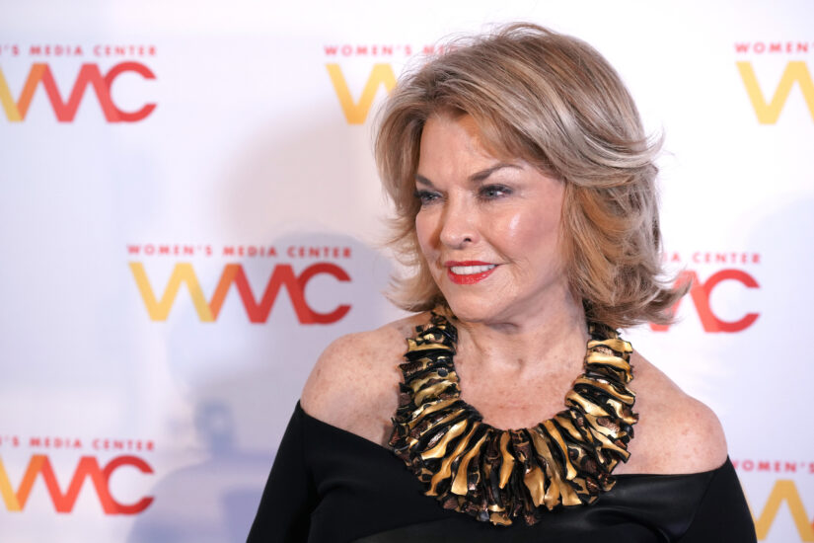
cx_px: 407
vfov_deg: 15.5
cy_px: 272
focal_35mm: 88
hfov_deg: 23.1
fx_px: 1990
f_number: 5
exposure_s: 1/250
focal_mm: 88
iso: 4000
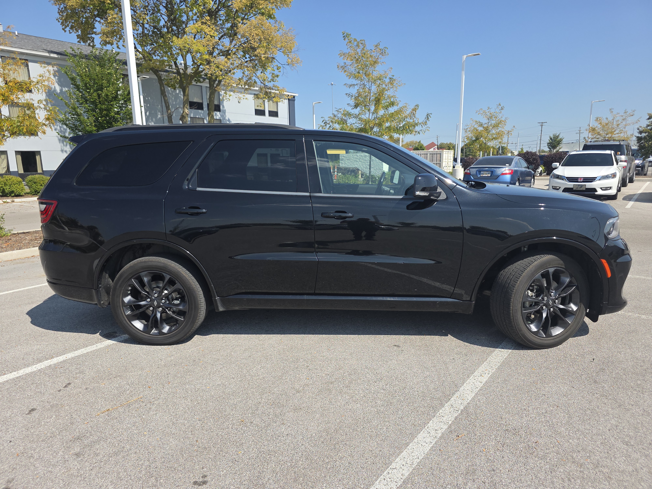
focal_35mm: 23
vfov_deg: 58.9
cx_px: 326
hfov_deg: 73.9
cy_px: 244
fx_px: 433
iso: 80
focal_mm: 6.3
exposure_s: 1/4650
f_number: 1.7
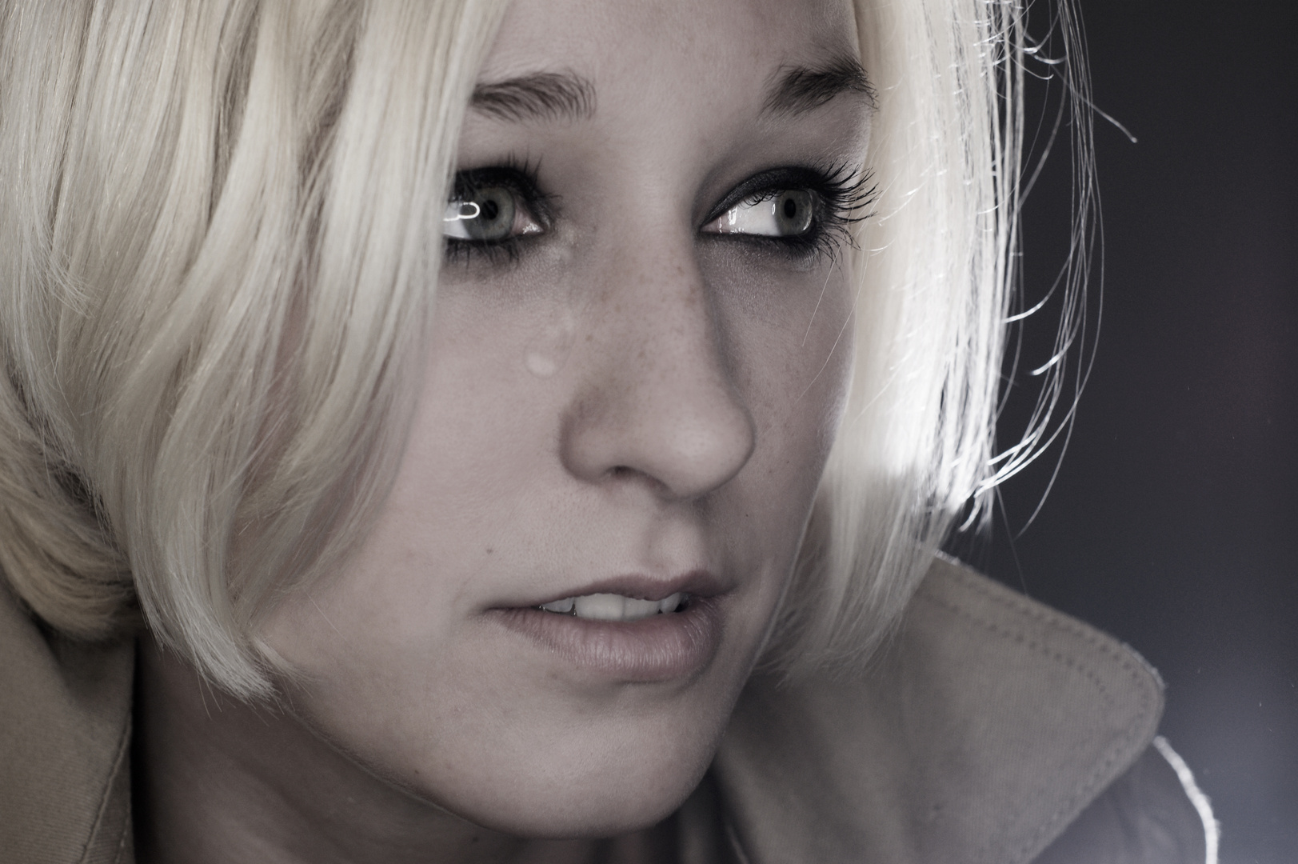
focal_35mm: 75
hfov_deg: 27.0
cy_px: 432
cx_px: 649
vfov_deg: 18.2
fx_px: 2702
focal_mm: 50
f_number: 5.6
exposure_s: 1/100
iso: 200
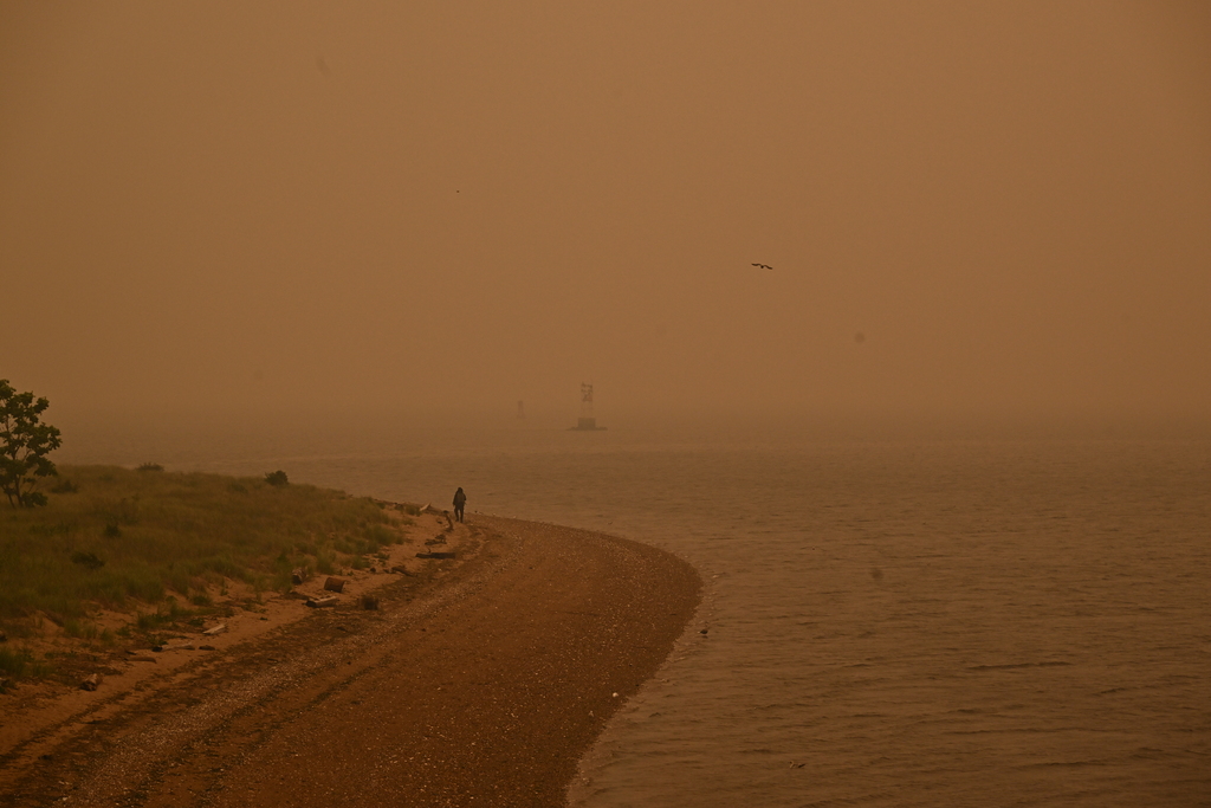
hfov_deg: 17.1
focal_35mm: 120
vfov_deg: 11.4
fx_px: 4037
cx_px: 606
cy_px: 404
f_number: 9
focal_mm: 120
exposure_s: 1/500
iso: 800
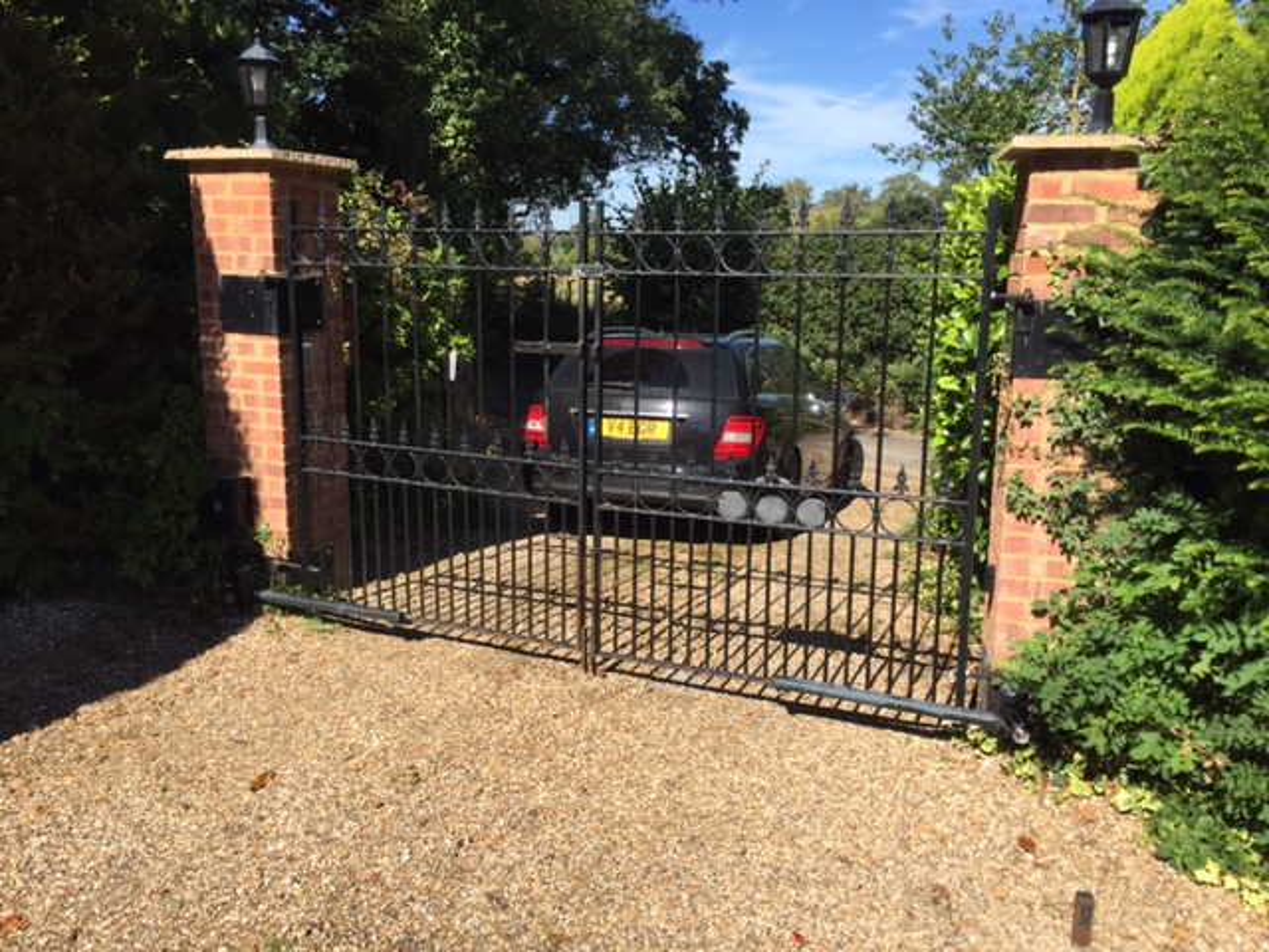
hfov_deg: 61.7
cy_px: 476
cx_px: 634
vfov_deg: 48.2
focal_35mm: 29
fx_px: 1063
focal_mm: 4.15
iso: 32
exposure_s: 1/1236
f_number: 2.2
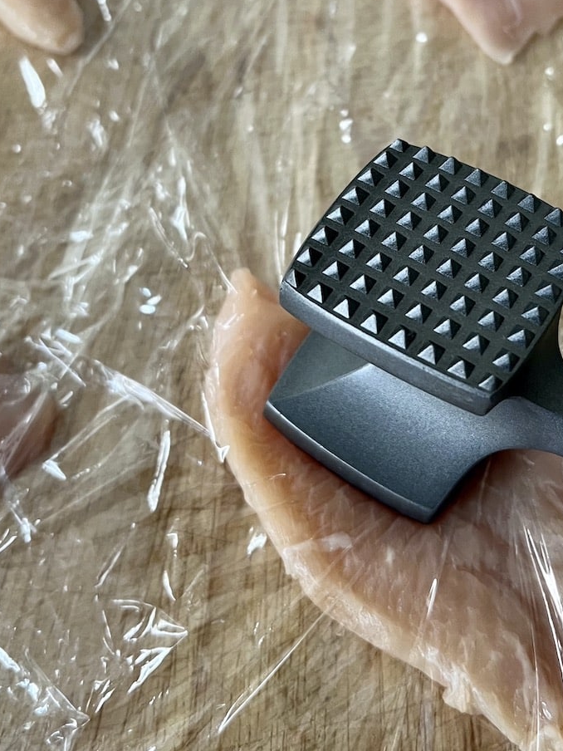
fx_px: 998
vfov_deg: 40.8
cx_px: 336
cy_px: 260
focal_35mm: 46
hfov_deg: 31.4
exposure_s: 1/60
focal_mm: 5.7
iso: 160
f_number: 1.5
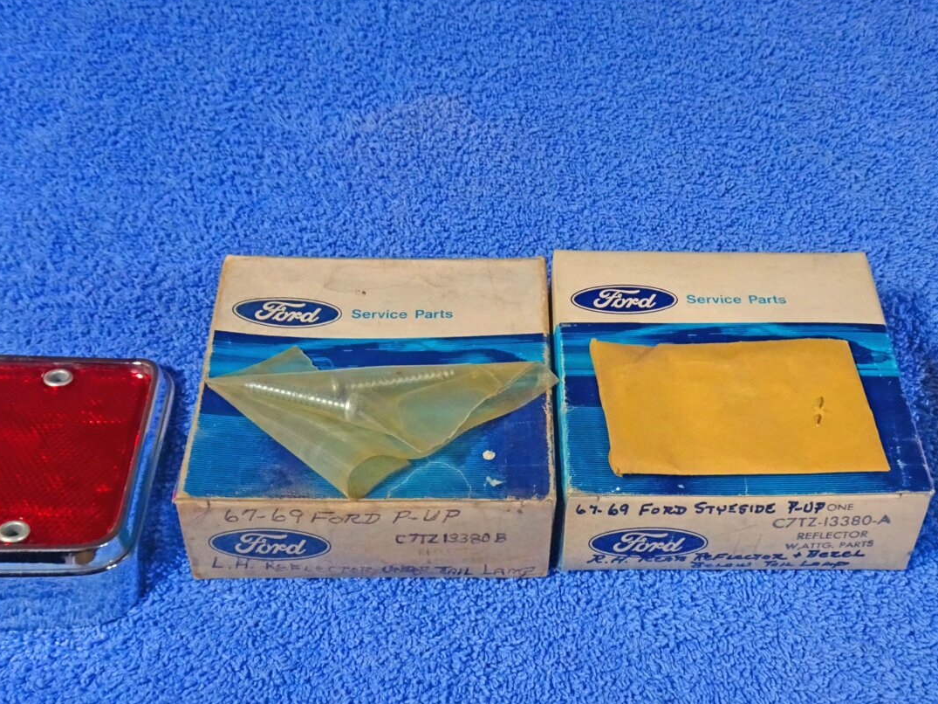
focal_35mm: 50
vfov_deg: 29.0
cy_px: 449
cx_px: 560
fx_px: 1355
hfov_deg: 38.0
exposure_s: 1/30
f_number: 4
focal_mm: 5.98
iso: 800
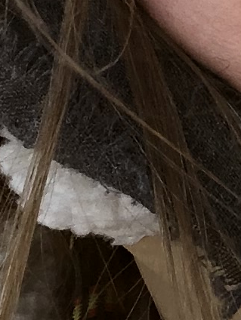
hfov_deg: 6.2
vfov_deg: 8.4
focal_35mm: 233
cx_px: 475
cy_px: -23
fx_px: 2159
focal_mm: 2.87
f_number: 2.2
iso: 32
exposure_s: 1/120
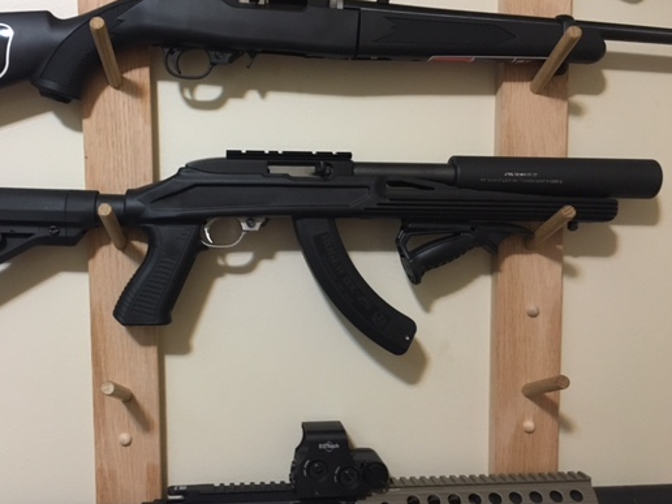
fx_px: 699
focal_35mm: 36
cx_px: 262
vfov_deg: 39.6
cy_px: 236
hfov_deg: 50.9
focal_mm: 4.15
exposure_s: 1/15
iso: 400
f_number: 2.2
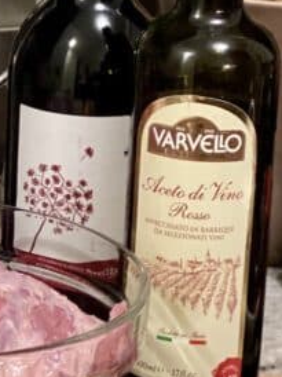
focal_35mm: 162
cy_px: 287
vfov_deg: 12.2
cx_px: -131
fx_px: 1762
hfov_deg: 8.9
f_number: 2
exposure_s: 1/30
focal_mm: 6
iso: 400
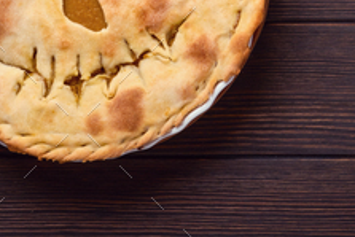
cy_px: -41
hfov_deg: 8.6
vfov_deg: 5.8
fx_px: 2348
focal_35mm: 238
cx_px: 70
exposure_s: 1/160
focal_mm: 60
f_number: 9
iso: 160
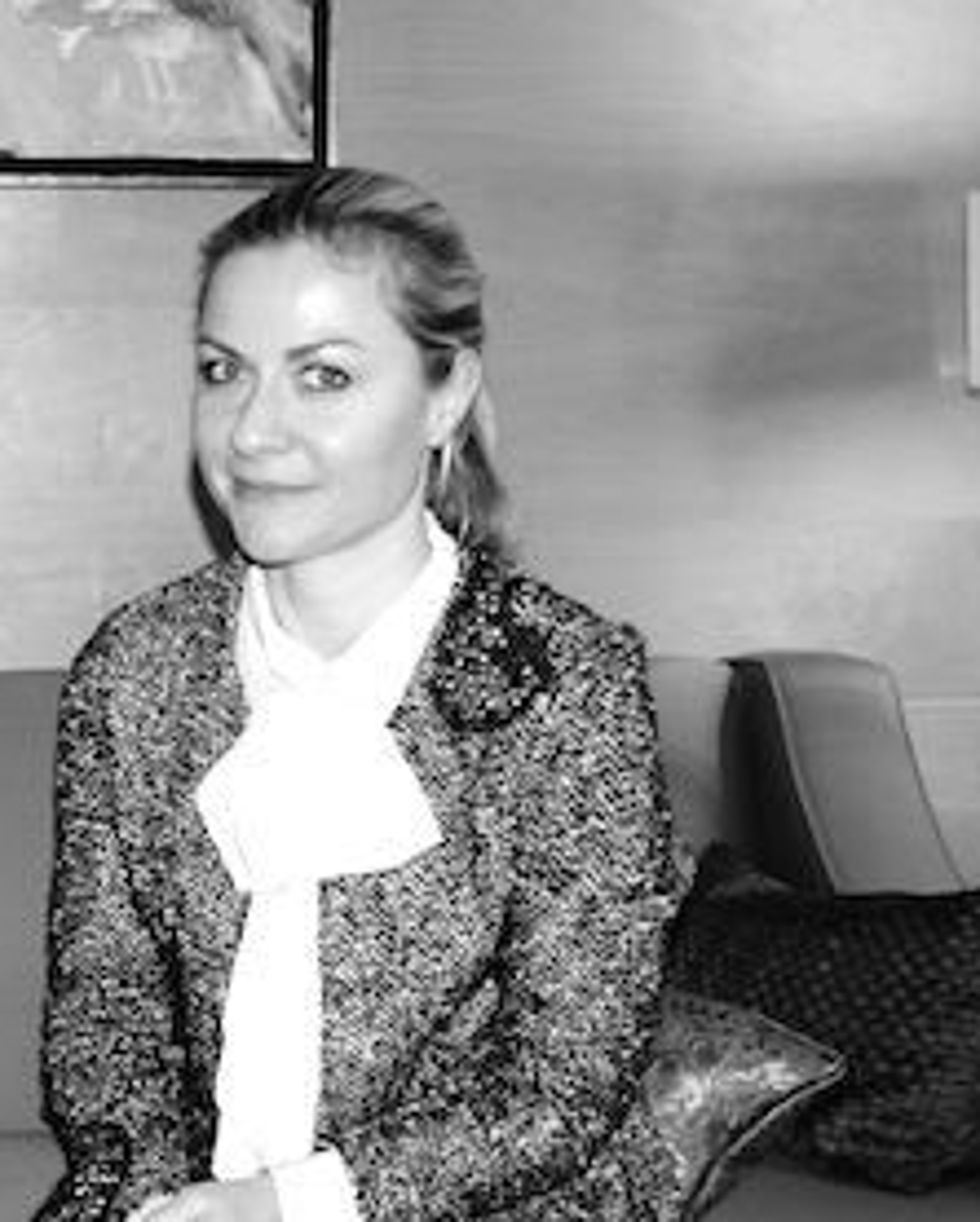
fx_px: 2644
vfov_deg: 26.0
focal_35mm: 73
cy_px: 695
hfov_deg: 20.4
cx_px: 40
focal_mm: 24
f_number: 4
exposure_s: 1/60
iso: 320
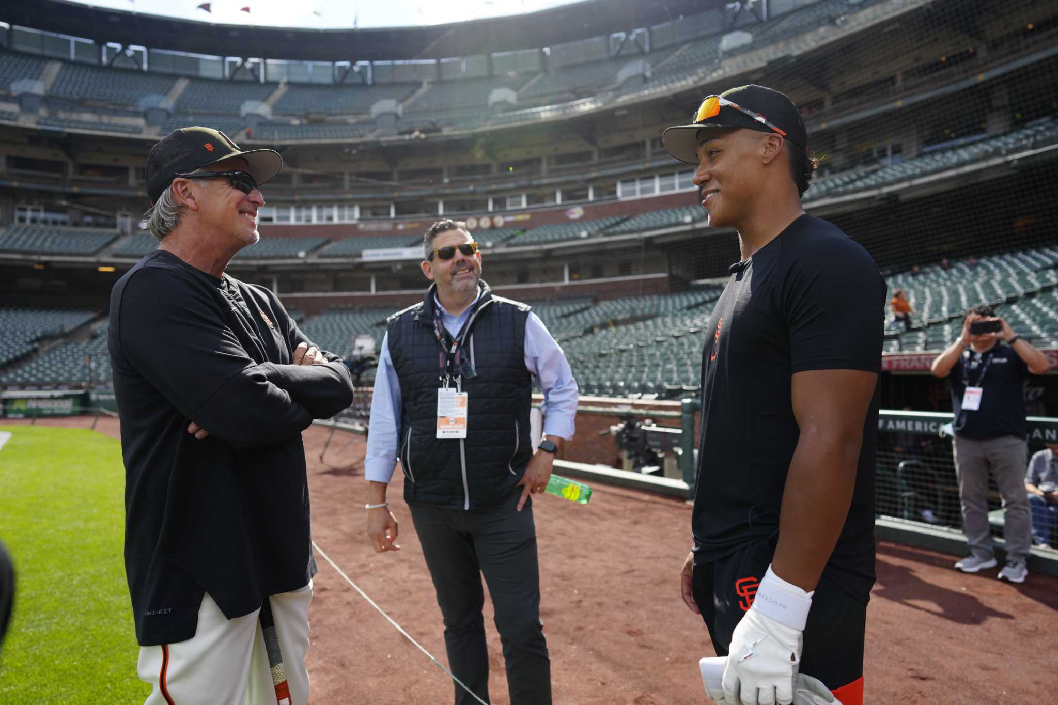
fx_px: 705
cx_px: 529
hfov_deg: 73.7
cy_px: 352
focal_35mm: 24
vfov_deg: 53.1
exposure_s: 1/2000
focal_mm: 24
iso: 200
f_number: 2.8
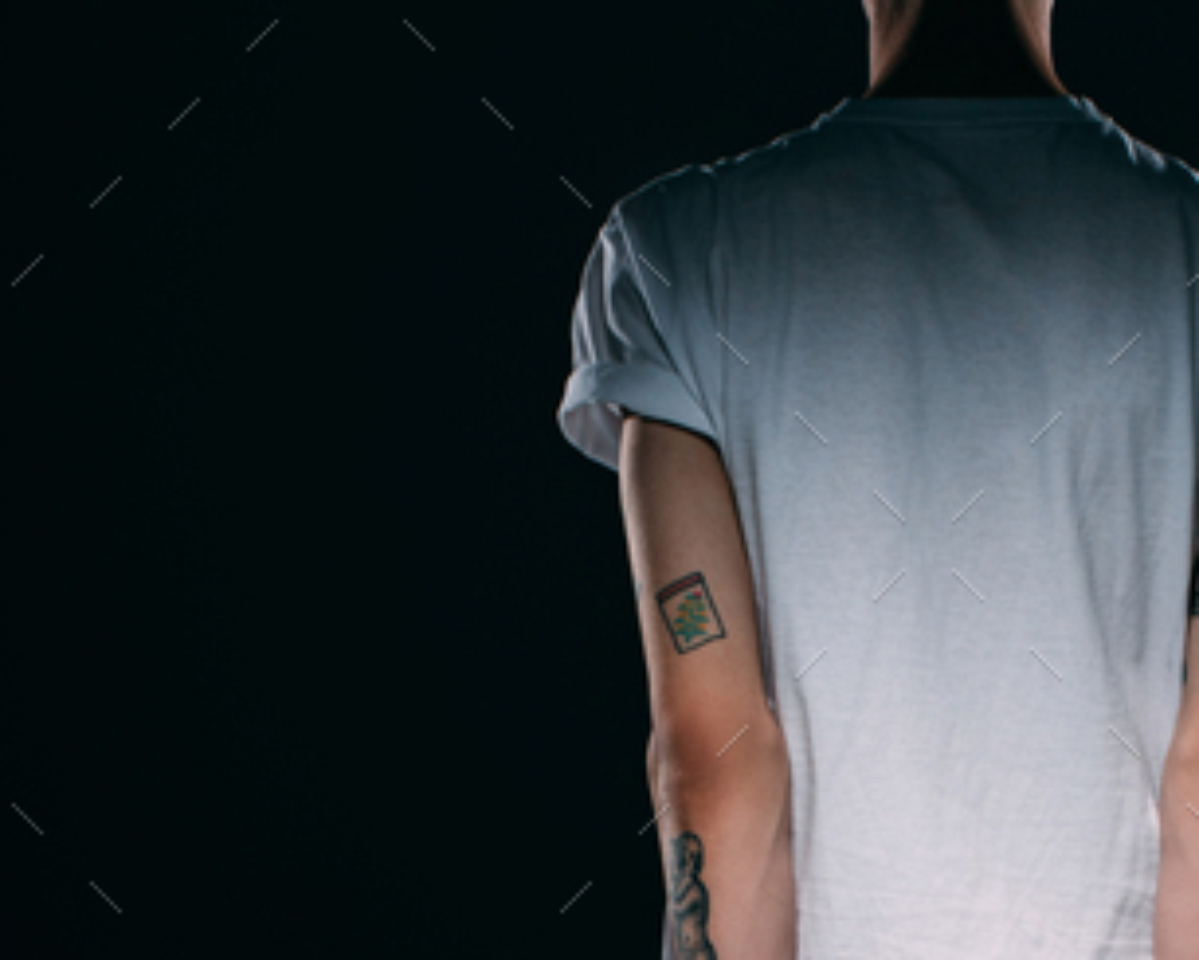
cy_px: 1101
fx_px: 3372
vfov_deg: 15.7
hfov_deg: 20.0
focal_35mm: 95
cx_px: 909
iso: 100
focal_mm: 35
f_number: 10
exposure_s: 1/200
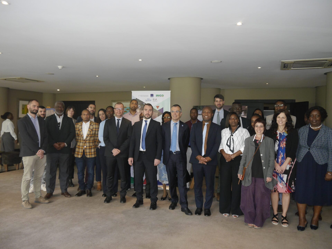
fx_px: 269
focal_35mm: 28
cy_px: 124
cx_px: 166
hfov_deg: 63.4
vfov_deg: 49.7
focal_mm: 14
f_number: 3.5
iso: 800
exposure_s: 1/60
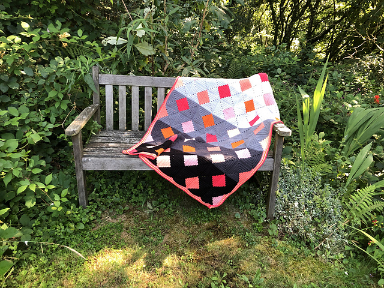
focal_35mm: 28
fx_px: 311
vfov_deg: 49.7
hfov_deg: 63.4
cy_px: 144
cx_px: 192
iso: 25
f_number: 1.8
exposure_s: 1/30
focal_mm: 3.99
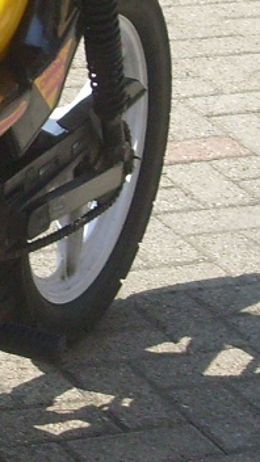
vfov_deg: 14.2
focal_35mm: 151
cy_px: 176
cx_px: -124
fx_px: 1851
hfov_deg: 7.9
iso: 80
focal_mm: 10.3
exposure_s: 1/125
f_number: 9.1
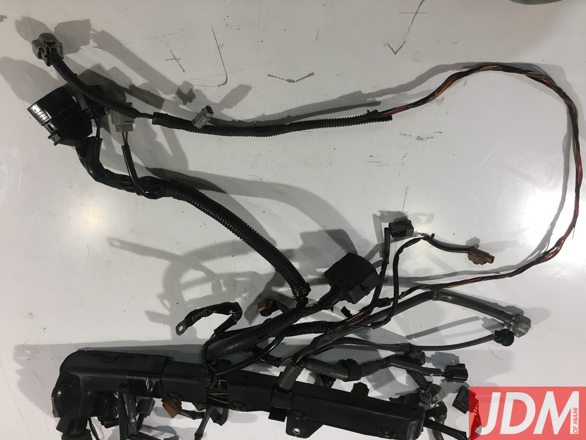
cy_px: 220
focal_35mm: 29
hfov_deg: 61.7
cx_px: 293
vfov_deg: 48.2
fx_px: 491
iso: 80
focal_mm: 4.15
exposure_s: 1/30
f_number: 2.2
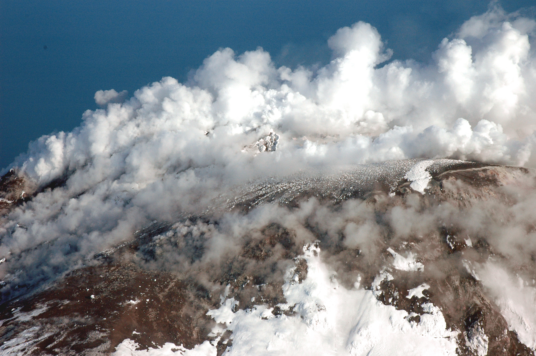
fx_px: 1227
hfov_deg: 24.6
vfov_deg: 16.5
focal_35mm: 82
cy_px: 178
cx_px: 268
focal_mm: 55
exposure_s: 1/640
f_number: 13
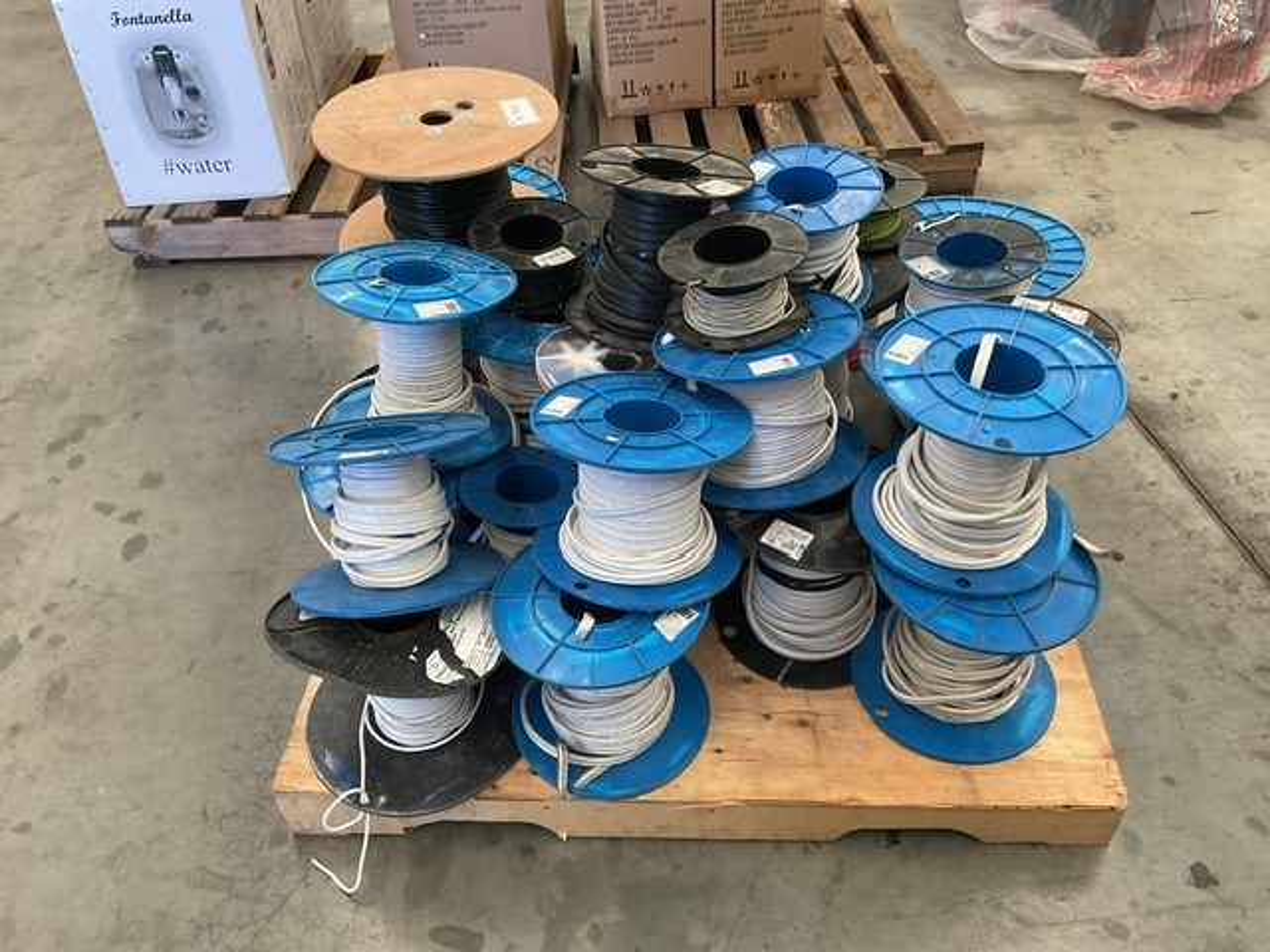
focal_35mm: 29
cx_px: 635
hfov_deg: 61.7
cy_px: 476
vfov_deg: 48.2
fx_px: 1064
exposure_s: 1/100
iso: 64
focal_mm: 3
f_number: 1.8
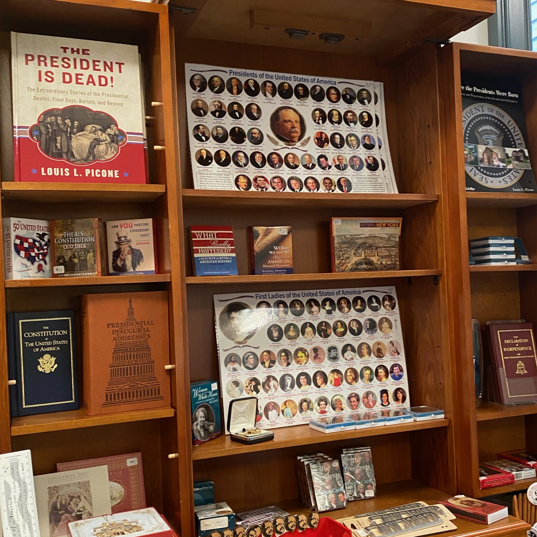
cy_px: 292
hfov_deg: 46.0
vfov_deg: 46.0
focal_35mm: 36
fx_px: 632
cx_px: 282
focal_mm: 4.25
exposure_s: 1/60
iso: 320
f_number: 1.8
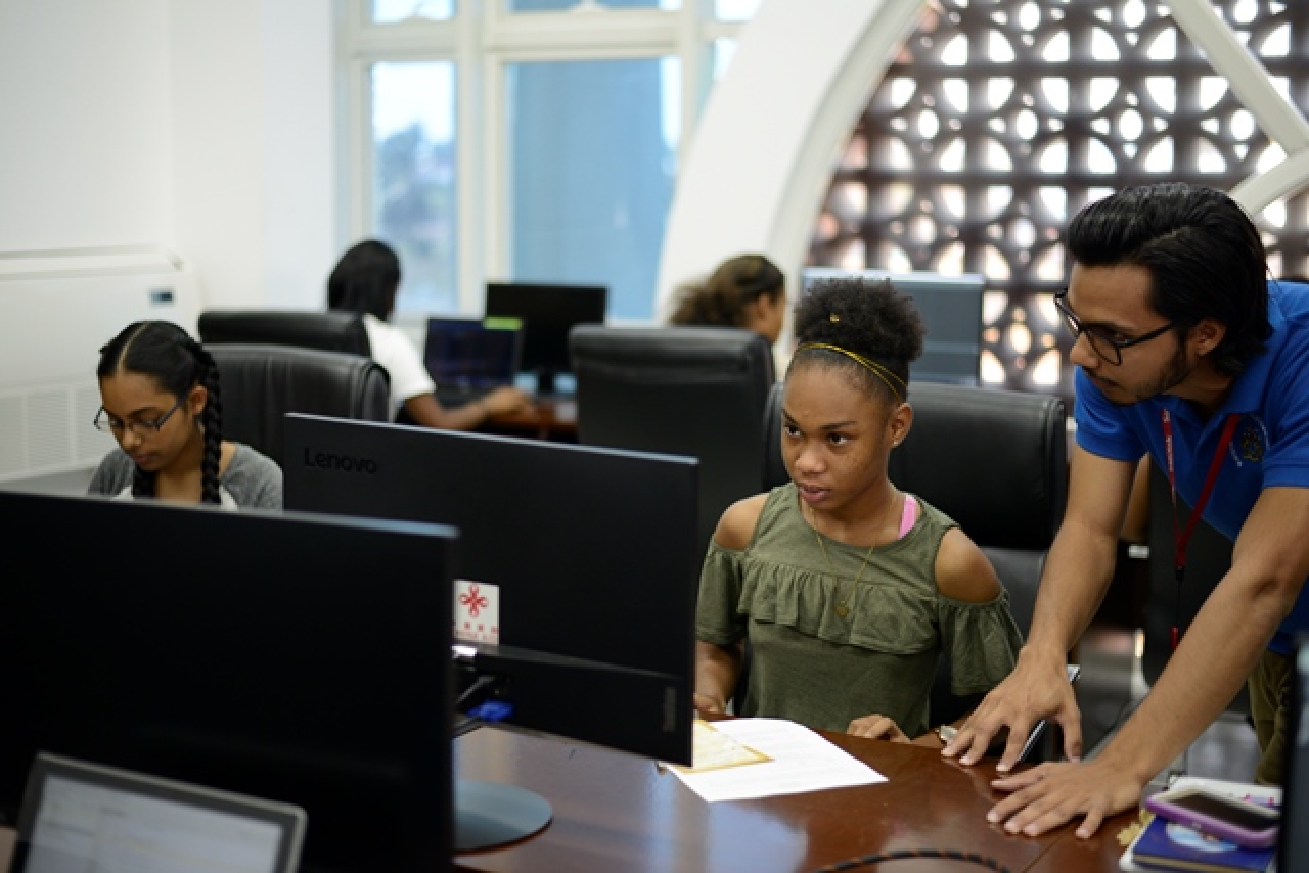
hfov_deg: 39.6
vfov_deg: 27.0
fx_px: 1818
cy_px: 436
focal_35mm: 50
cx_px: 654
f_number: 1.8
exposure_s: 1/160
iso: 800
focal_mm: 50
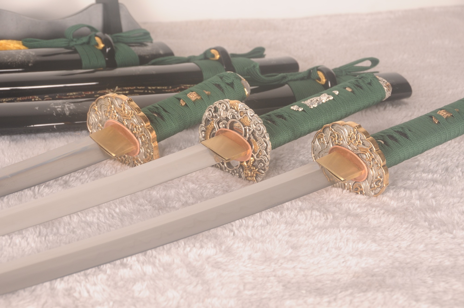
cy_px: 154
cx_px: 232
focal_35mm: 105
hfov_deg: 19.5
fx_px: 1352
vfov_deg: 13.0
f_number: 10
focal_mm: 70
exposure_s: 1/100
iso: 200
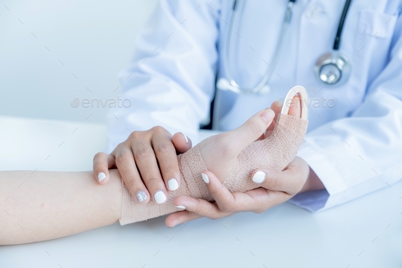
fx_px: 793
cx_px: 201
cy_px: 134
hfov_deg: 28.5
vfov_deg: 19.2
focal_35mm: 71
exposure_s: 1/125
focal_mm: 47
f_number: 2.8
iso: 320
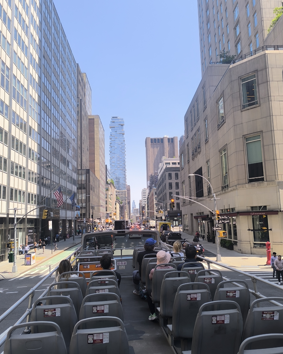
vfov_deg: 66.0
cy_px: 188
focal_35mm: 26
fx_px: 272
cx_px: 141
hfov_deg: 54.9
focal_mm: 6.14
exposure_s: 1/505
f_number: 1.65
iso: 50
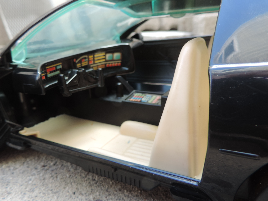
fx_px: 232
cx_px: 126
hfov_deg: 59.9
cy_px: 95
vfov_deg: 46.8
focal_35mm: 30
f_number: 3
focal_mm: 4.3
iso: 80
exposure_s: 1/40
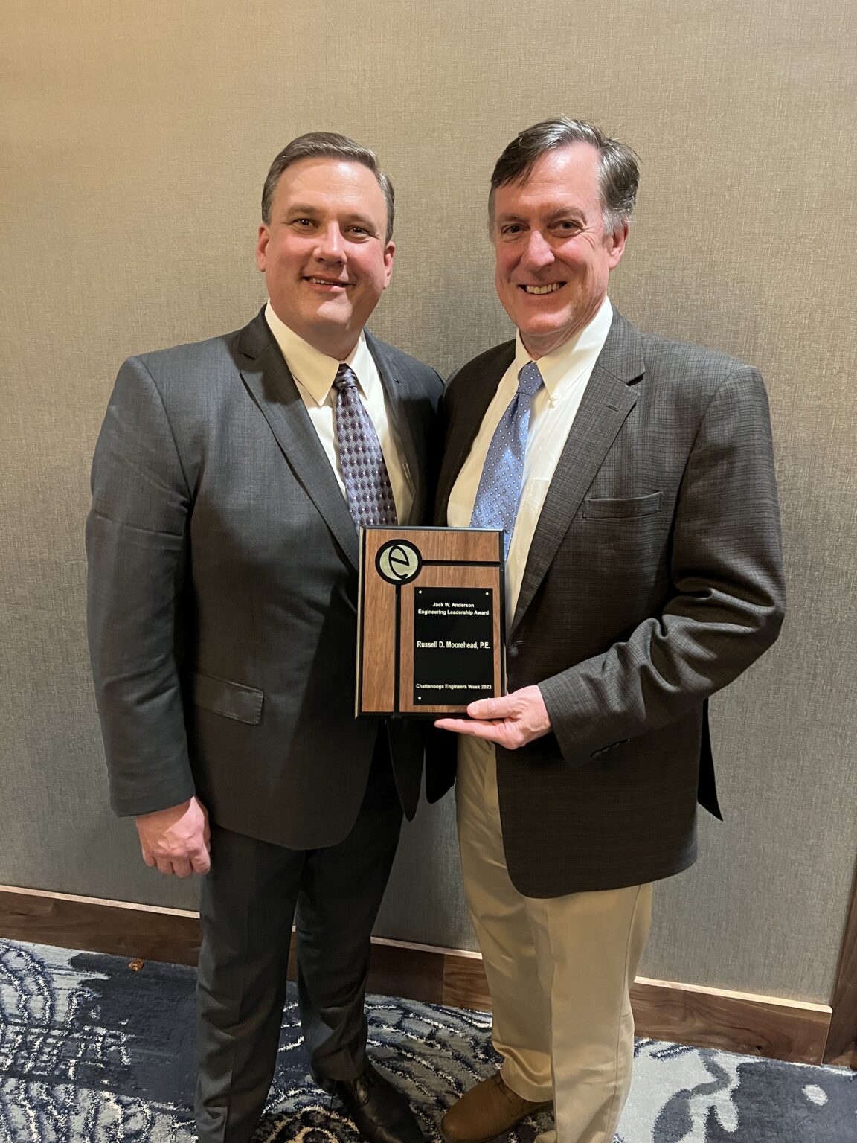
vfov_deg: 67.3
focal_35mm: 26
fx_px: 858
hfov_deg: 53.1
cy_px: 572
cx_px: 428
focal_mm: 5.7
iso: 500
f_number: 1.5
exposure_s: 1/60
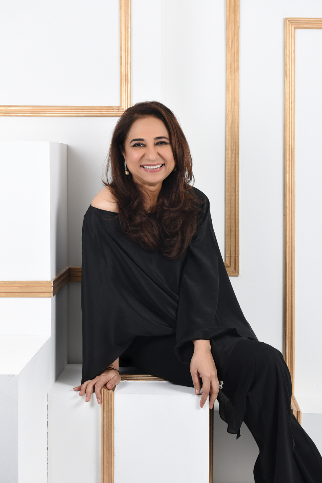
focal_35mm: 70
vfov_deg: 28.8
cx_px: 161
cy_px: 242
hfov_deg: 19.5
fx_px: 938
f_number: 8
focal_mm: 70
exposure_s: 1/160
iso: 100
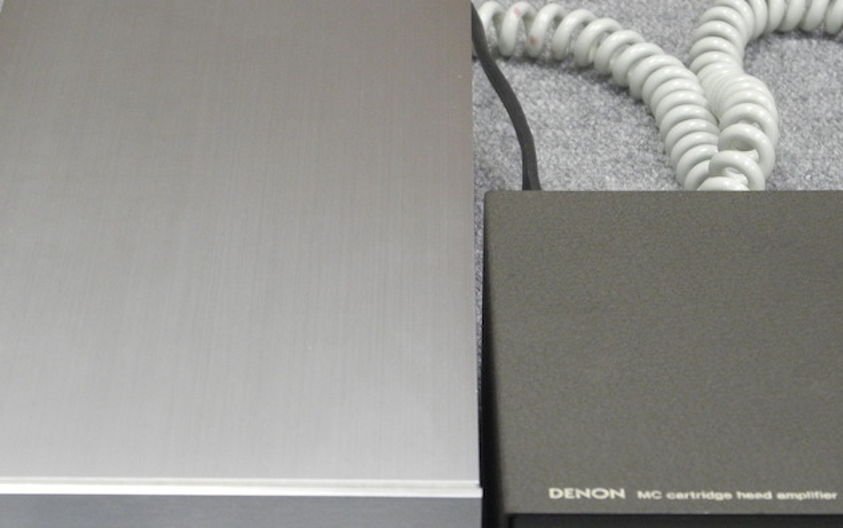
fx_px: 3149
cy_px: 327
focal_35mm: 137
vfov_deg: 9.6
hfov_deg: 15.2
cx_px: 438
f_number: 4
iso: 400
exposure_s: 1/26.8
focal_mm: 18.1
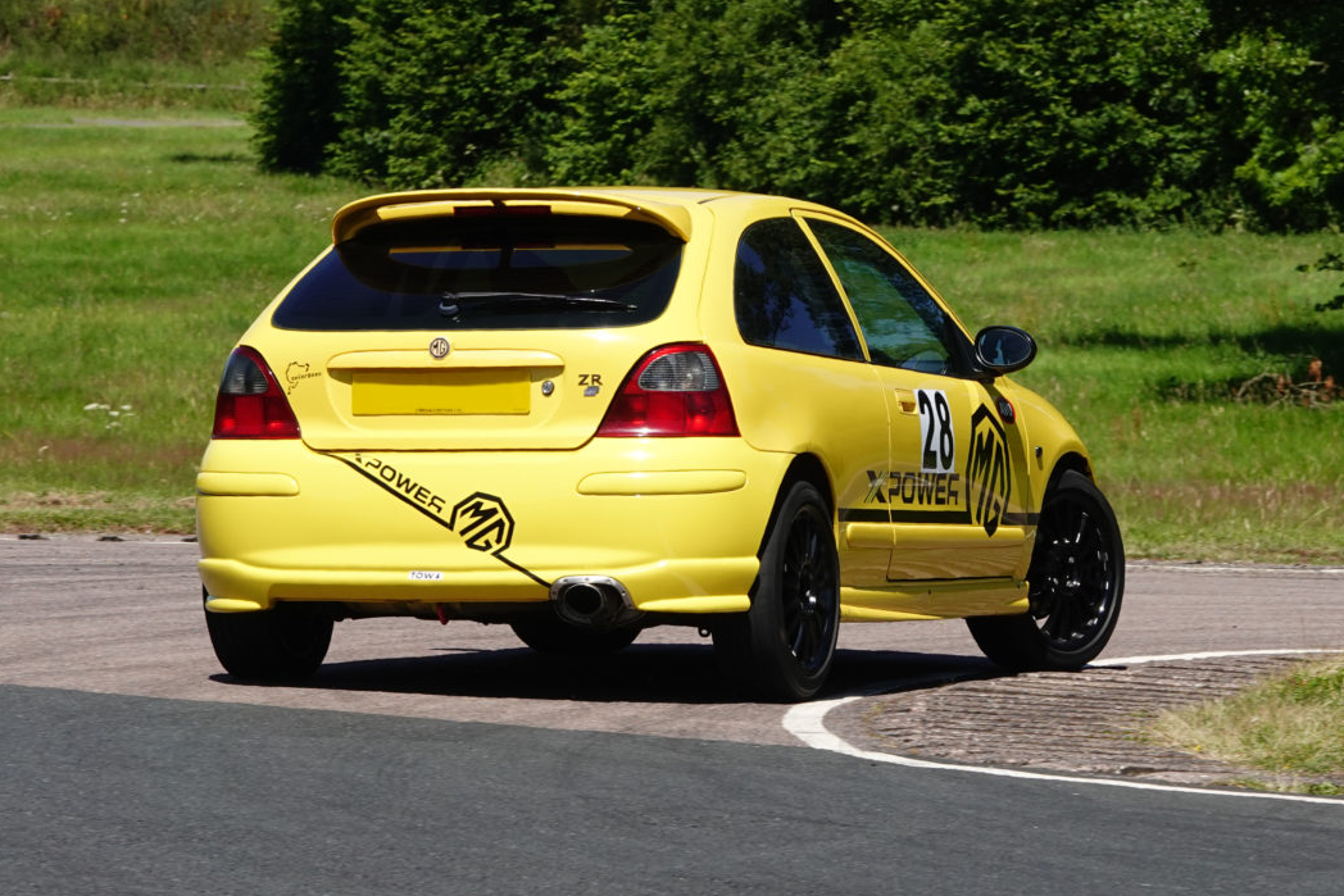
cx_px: 825
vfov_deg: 4.7
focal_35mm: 293
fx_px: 10939
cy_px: 460
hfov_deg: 7.0
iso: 100
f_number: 5.6
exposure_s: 1/400
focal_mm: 73.24
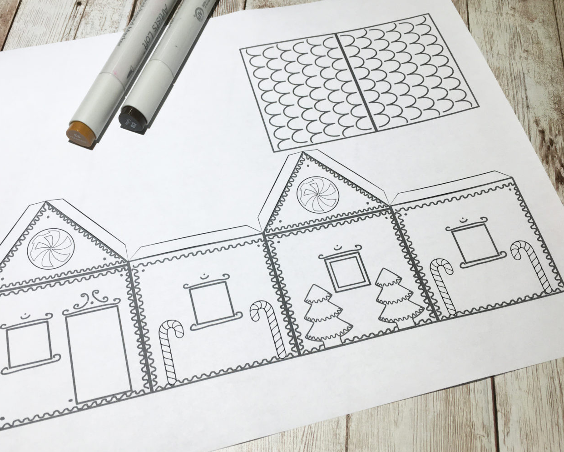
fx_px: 584
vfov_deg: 42.2
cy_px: 228
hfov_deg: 51.3
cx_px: 237
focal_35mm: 35
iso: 40
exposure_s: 1/120
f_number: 2.2
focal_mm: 4.15
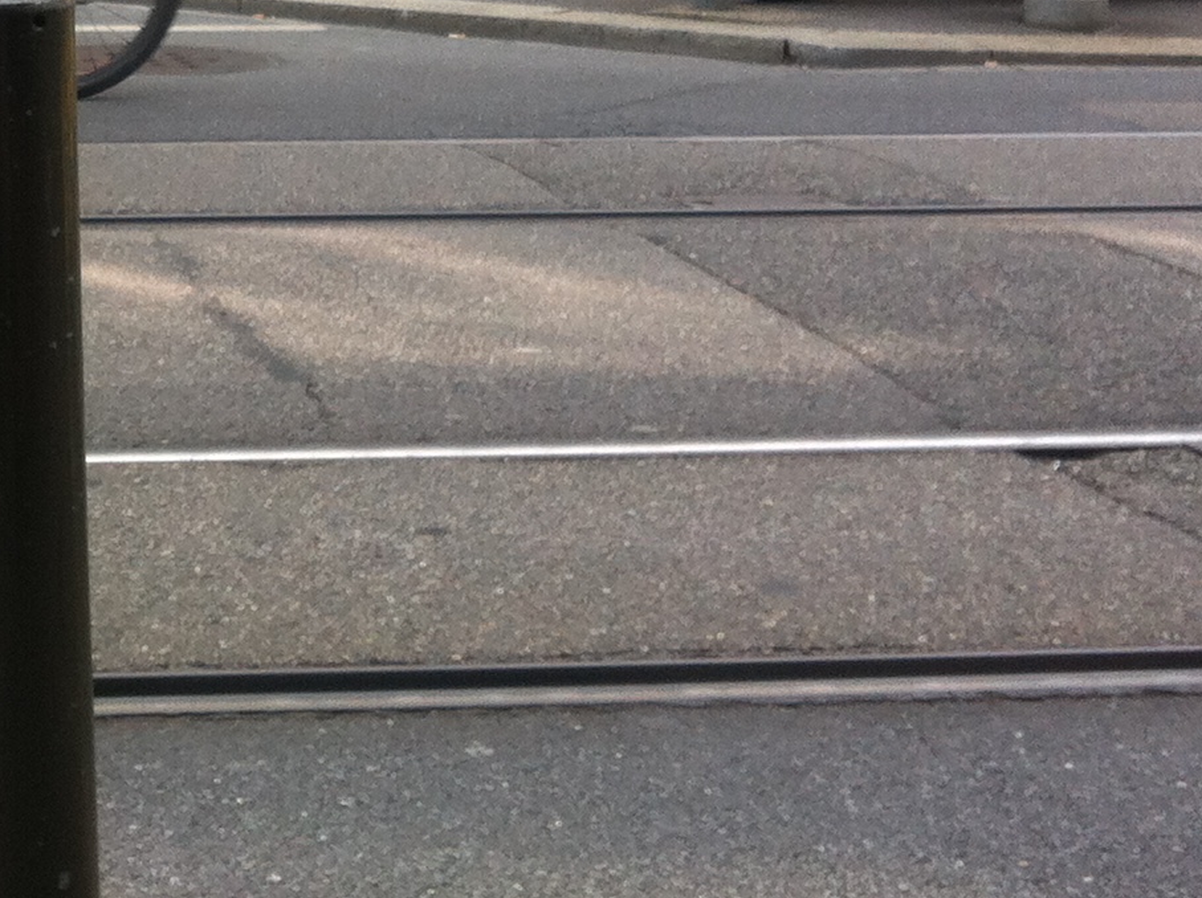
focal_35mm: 100
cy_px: 40
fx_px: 3468
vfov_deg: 14.6
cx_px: -277
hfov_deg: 18.5
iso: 80
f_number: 2.8
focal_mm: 3.85
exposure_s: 1/219
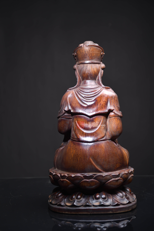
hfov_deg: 26.0
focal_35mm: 52
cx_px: 77
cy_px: 116
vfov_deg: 38.2
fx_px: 334
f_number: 5
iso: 50
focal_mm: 35
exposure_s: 1/200
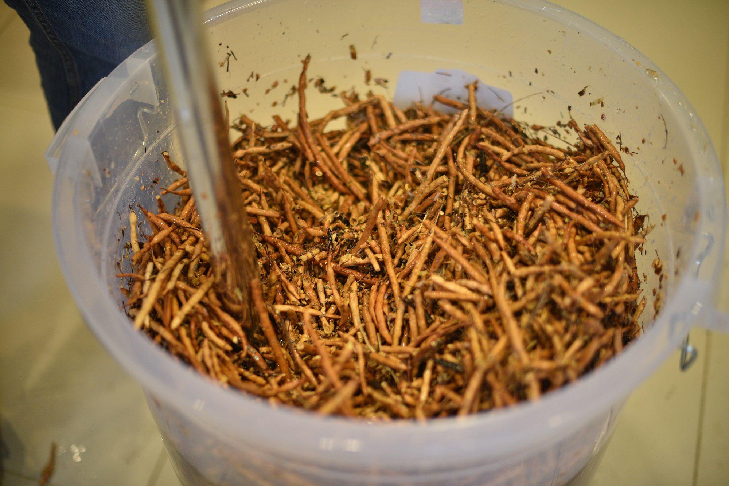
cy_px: 243
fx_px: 1013
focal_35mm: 50
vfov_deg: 27.0
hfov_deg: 39.6
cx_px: 364
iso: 320
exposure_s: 1/160
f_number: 1.4
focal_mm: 50
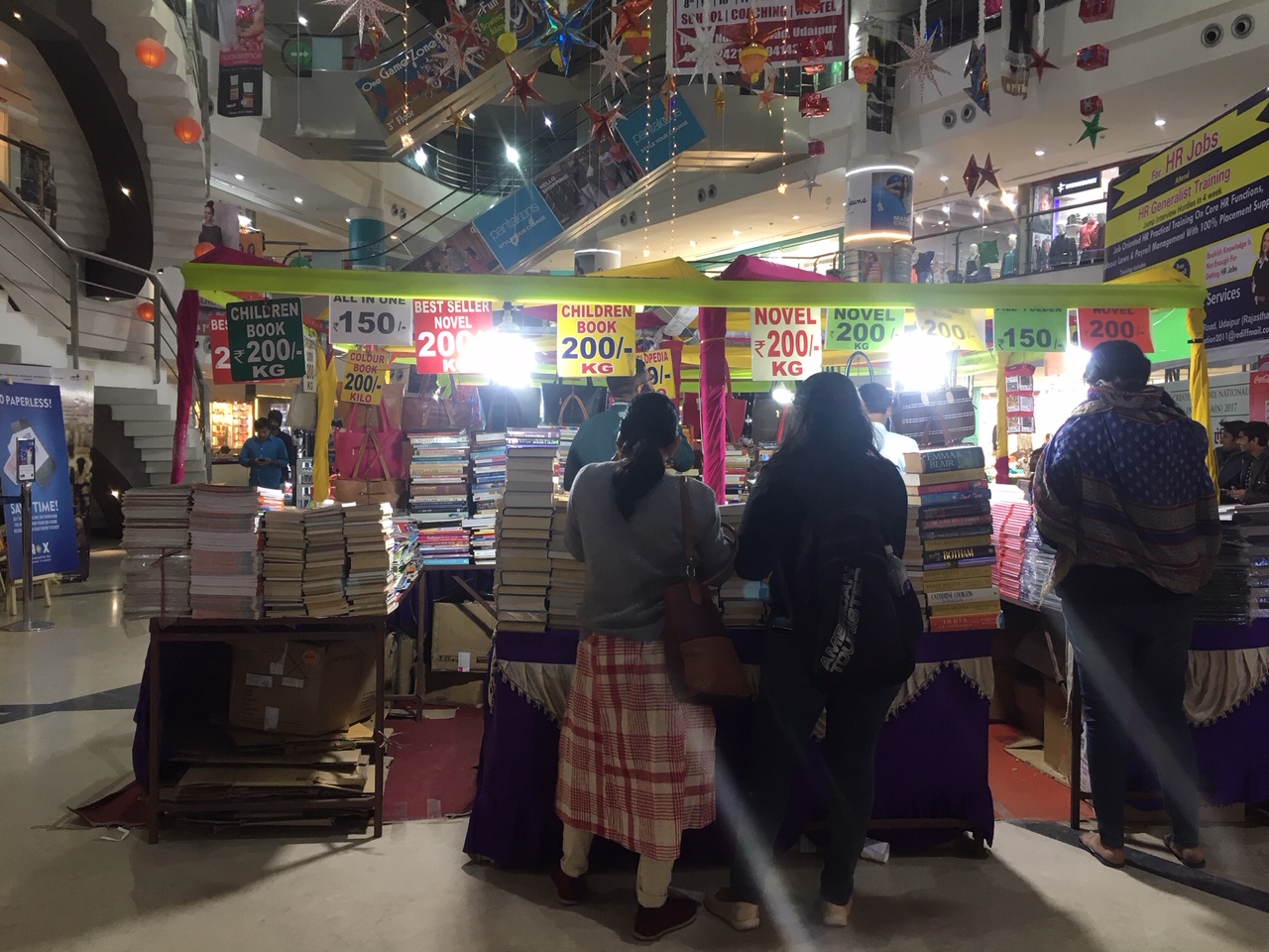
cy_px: 476
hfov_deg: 61.7
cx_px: 634
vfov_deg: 48.2
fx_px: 1063
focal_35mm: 29
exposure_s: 1/33
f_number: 2.2
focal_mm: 4.15
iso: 100
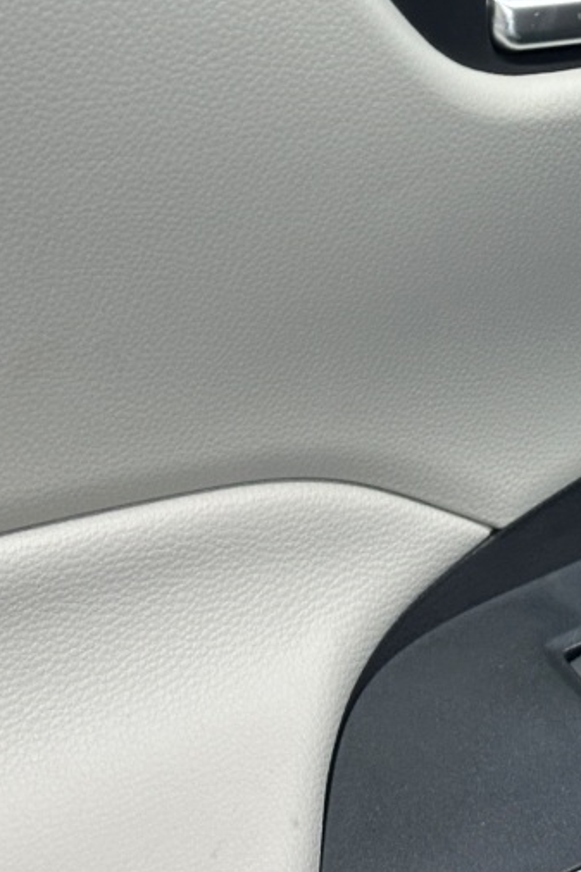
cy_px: 217
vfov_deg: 20.1
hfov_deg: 13.3
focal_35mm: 101
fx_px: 2447
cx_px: 643
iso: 320
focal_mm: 6.86
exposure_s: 1/40
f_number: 1.78
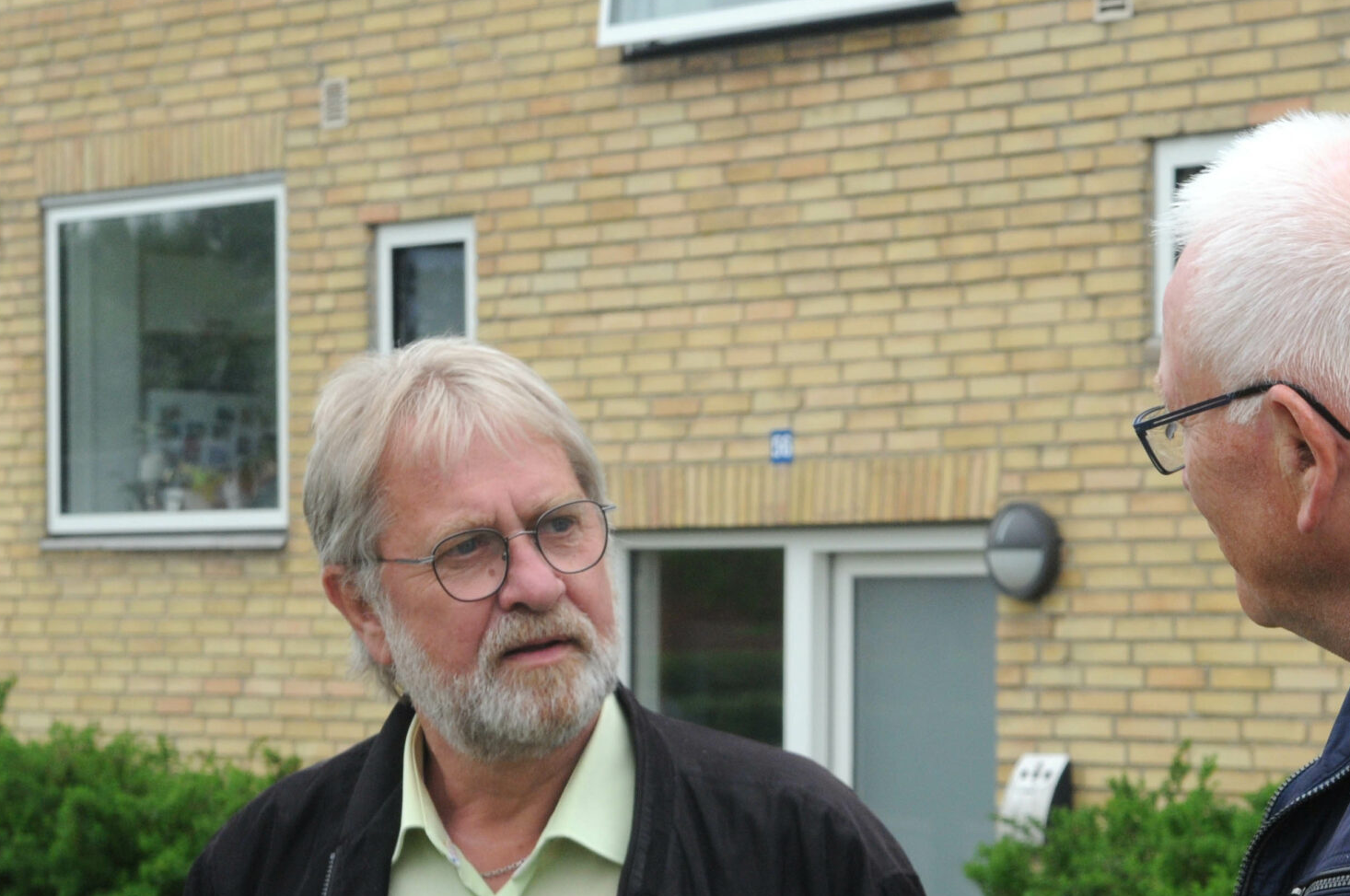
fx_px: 4905
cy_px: 777
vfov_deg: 10.4
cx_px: 951
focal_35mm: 131
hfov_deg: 15.6
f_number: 10
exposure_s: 1/100
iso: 400
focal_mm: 50
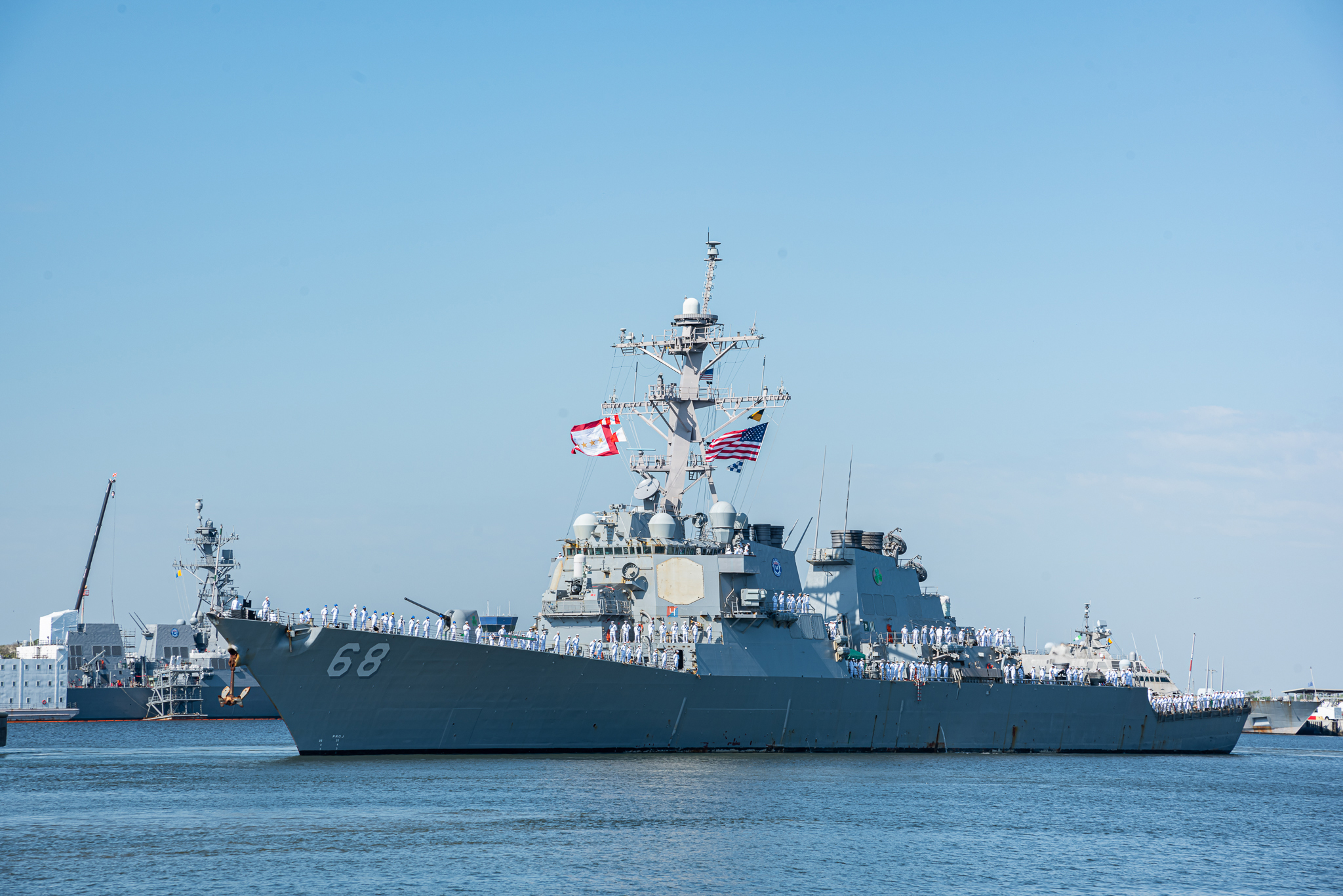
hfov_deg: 19.4
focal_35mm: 105
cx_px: 672
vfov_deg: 13.1
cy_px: 448
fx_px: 3918
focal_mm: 105
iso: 100
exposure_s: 1/160
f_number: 10
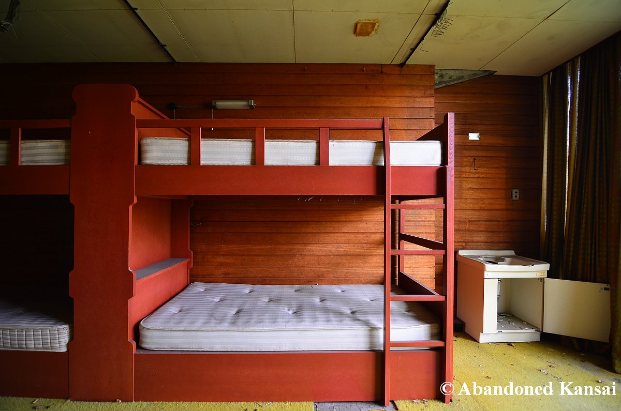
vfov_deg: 71.8
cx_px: 310
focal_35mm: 16
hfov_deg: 95.1
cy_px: 206
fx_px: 284
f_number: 2.8
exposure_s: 1/15
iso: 200
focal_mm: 11
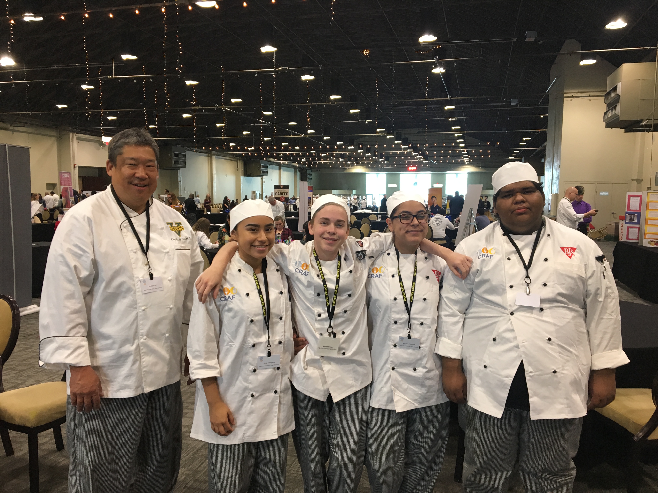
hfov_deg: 61.7
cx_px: 329
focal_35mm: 29
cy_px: 246
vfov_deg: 48.2
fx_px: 551
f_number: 2.2
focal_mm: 4.15
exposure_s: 1/30
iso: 64
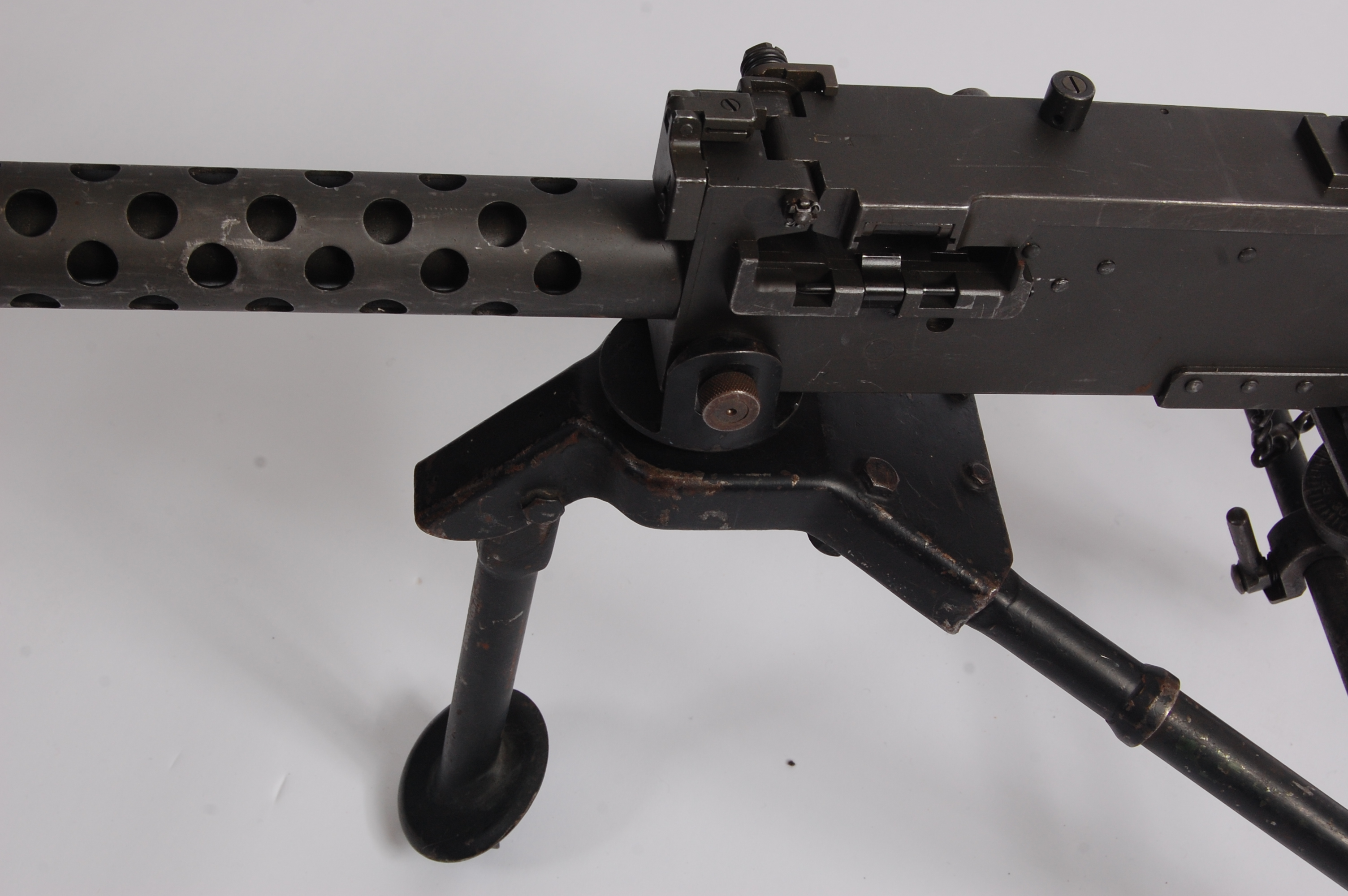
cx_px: 674
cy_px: 448
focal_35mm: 57
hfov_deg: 35.1
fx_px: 2132
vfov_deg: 23.7
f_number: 13
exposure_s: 1/125
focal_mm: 38
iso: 400
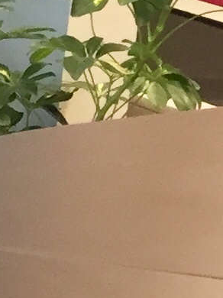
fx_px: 2090
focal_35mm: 243
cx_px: -944
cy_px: 8
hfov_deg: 4.9
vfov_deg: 8.1
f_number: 2.2
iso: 64
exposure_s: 1/30
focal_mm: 4.15
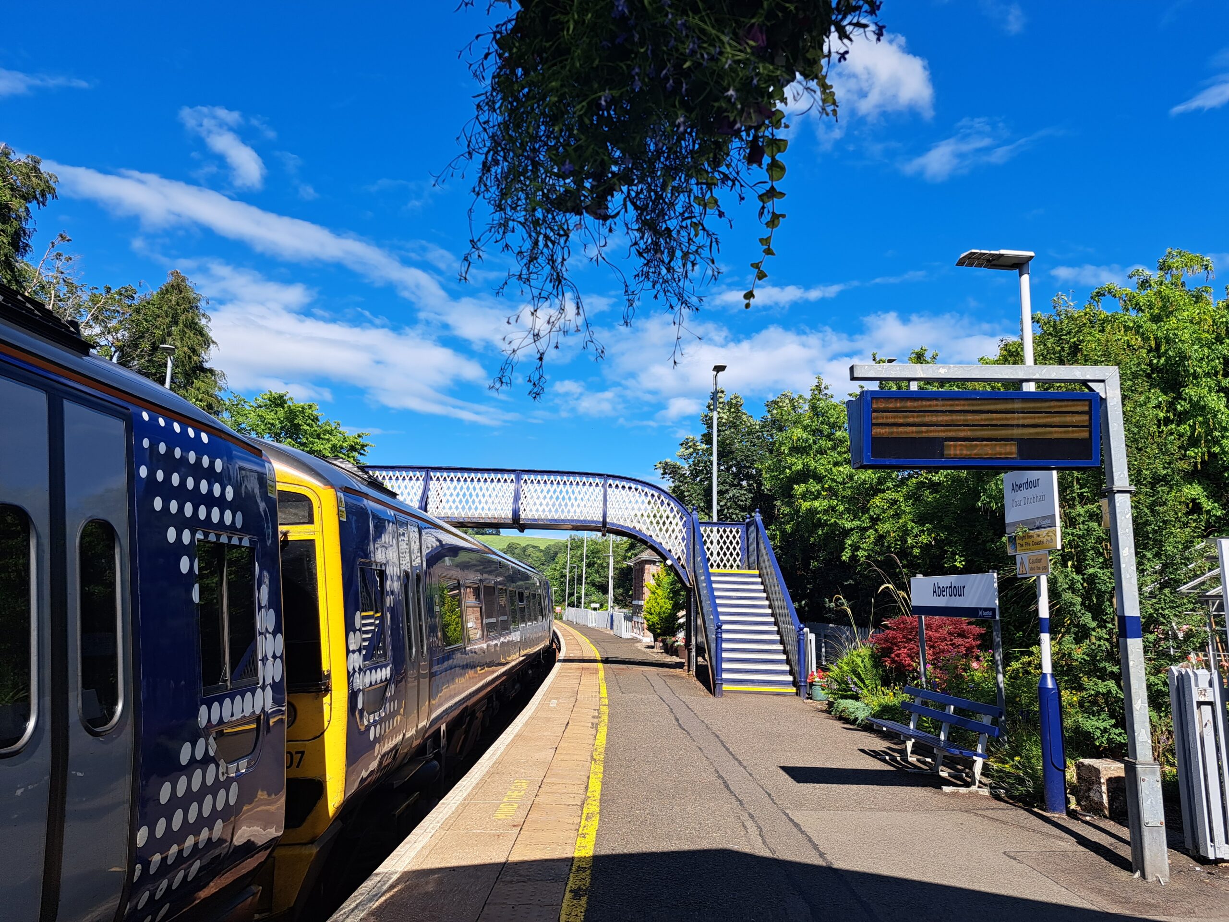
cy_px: 461
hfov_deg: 71.6
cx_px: 614
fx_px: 852
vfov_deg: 56.8
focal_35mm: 24
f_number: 1.8
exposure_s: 1/997
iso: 50
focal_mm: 5.23
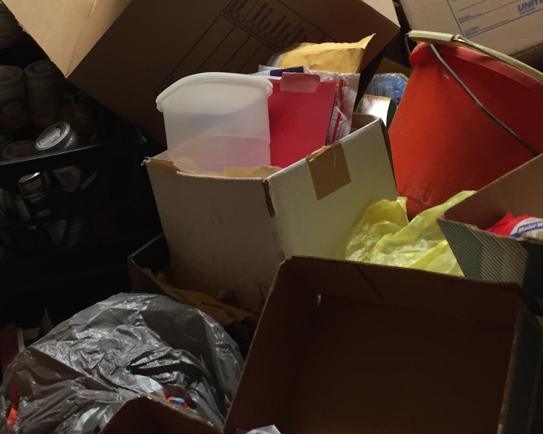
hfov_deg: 30.4
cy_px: -58
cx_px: 224
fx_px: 996
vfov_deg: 23.0
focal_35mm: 62
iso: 100
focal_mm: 4.15
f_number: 2.2
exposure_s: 1/30
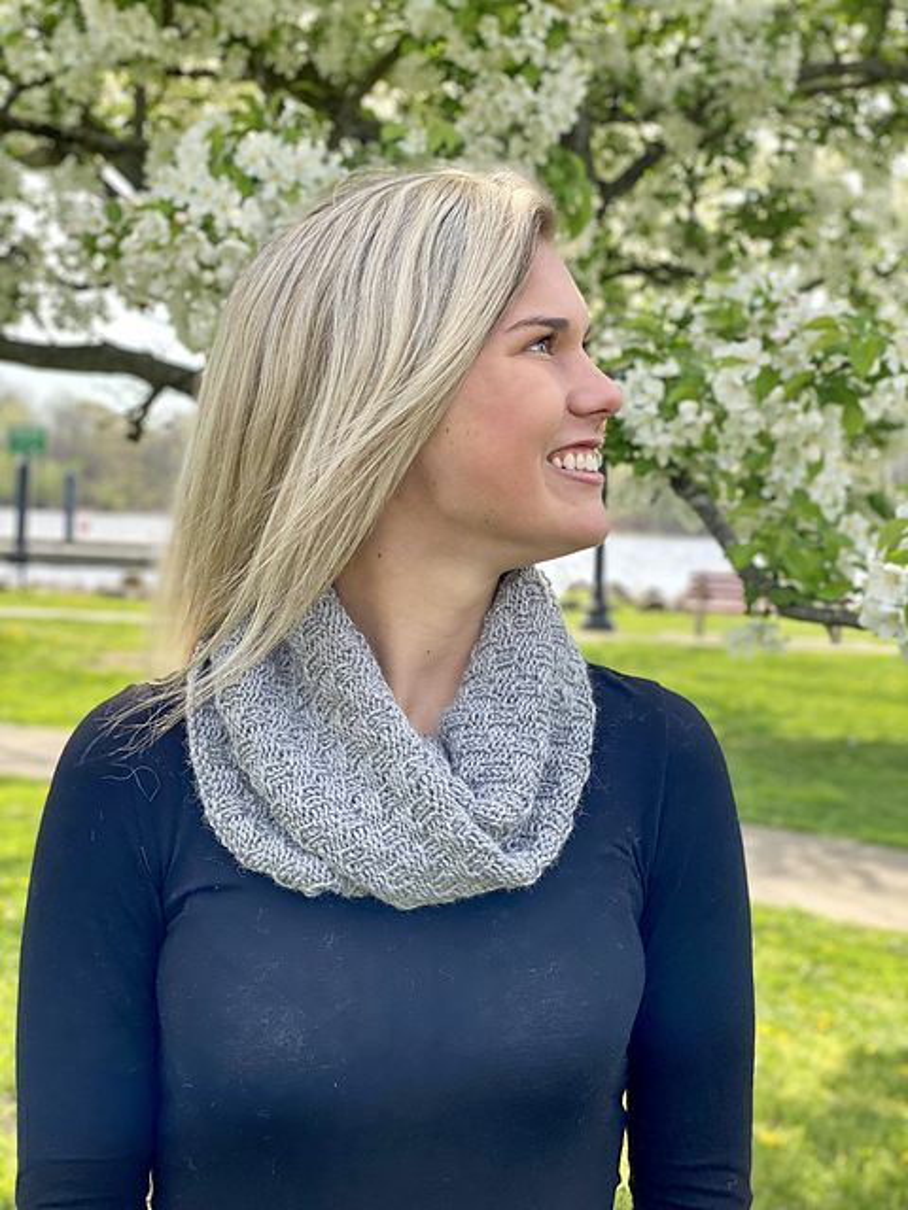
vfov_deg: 36.8
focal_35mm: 52
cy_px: 605
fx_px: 1819
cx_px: 454
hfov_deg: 28.0
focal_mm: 6
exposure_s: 1/390
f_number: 2
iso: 20
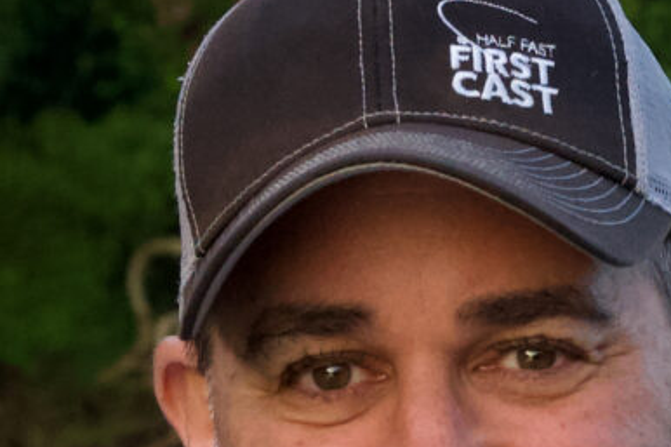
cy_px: 1255
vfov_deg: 3.7
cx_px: 403
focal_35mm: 365
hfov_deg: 5.6
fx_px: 6800
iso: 2500
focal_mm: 55
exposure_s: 1/400
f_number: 9
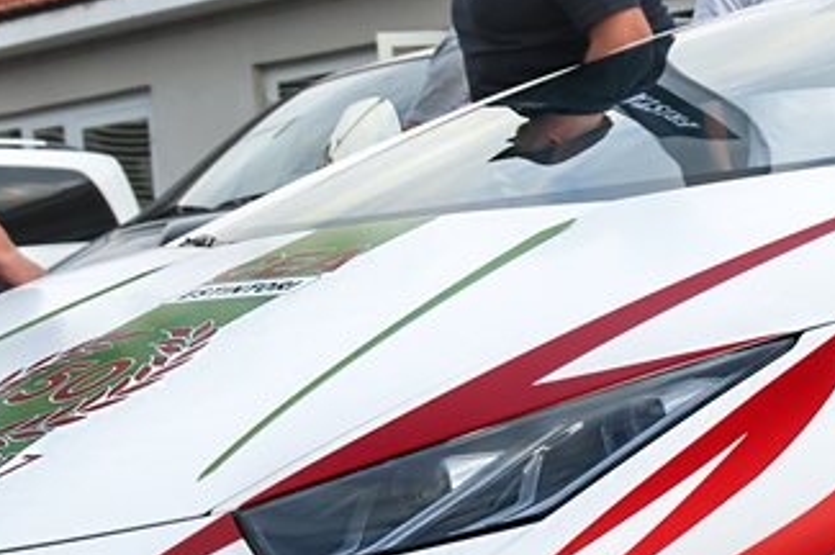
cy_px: 362
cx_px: 809
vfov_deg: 13.1
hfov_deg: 19.2
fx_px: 2410
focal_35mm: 104
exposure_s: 1/160
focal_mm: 22
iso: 100
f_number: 4.5
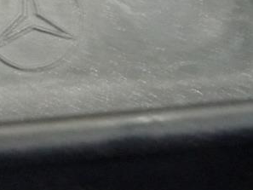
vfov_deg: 11.1
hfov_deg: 14.0
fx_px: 958
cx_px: -139
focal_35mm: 131
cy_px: -29
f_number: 3.3
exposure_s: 1/10
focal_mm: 4.7
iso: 400
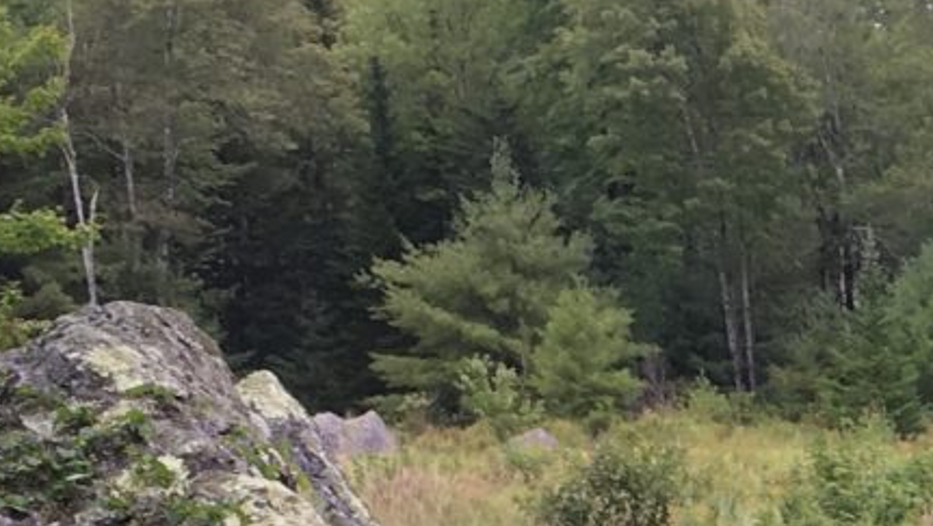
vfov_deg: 7.7
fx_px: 3713
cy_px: 1121
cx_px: 1320
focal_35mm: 150
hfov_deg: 13.6
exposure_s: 1/180
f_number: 2.2
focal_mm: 4.15
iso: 25
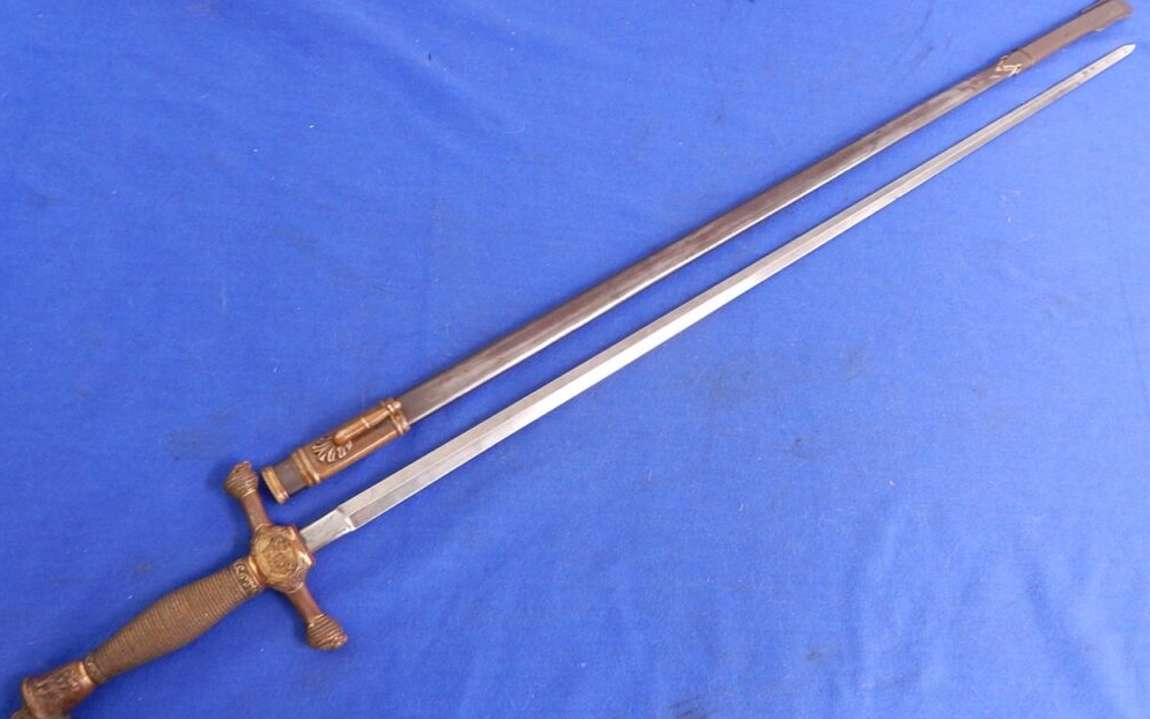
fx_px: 752
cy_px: 369
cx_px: 570
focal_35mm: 24
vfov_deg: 51.1
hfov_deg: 74.8
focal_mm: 4
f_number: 3
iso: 400
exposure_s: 1/13
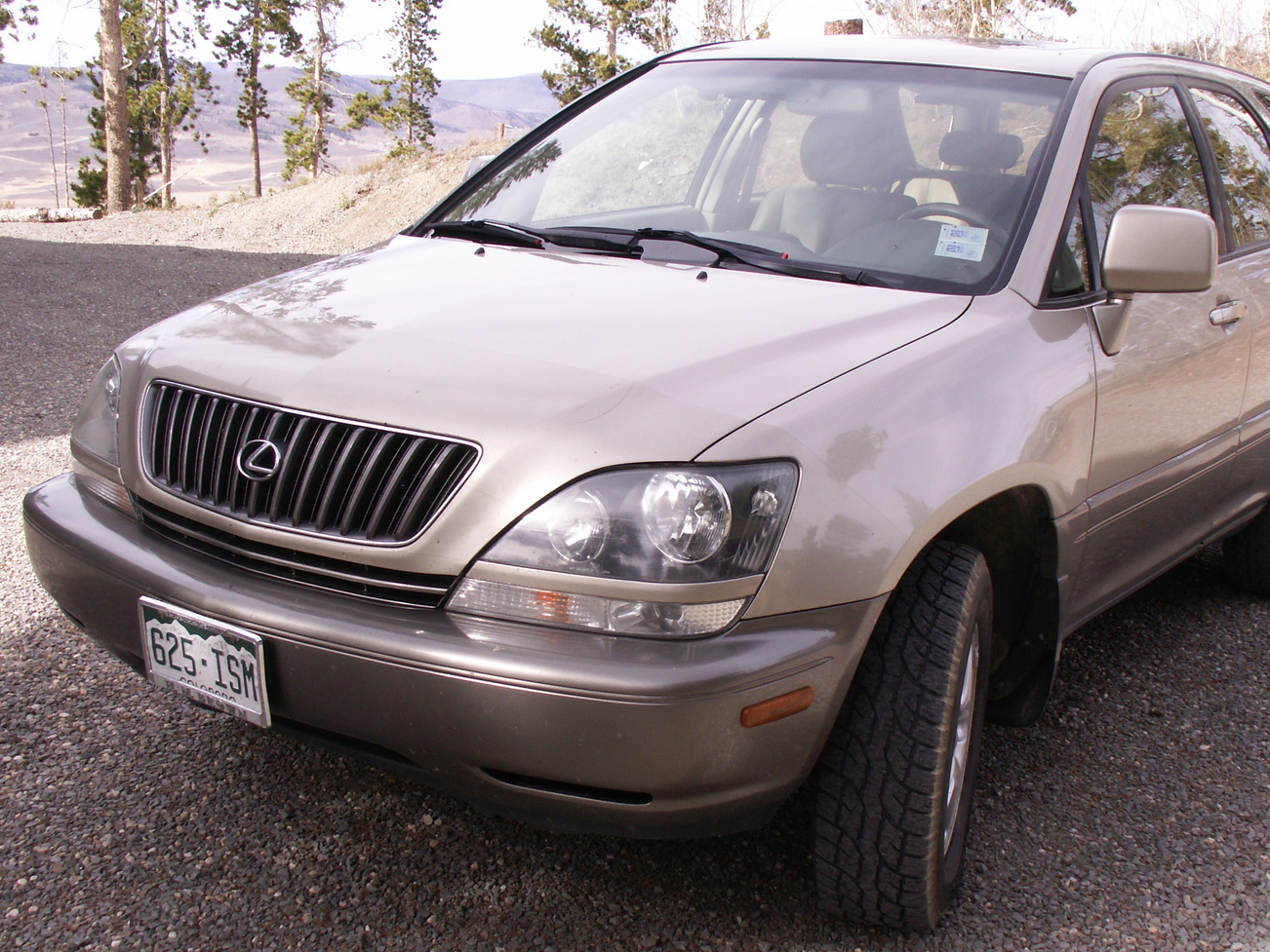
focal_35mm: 43
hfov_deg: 43.8
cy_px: 518
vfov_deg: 33.6
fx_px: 1578
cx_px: 707
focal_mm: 5.86
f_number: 5.6
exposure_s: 1/125
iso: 50
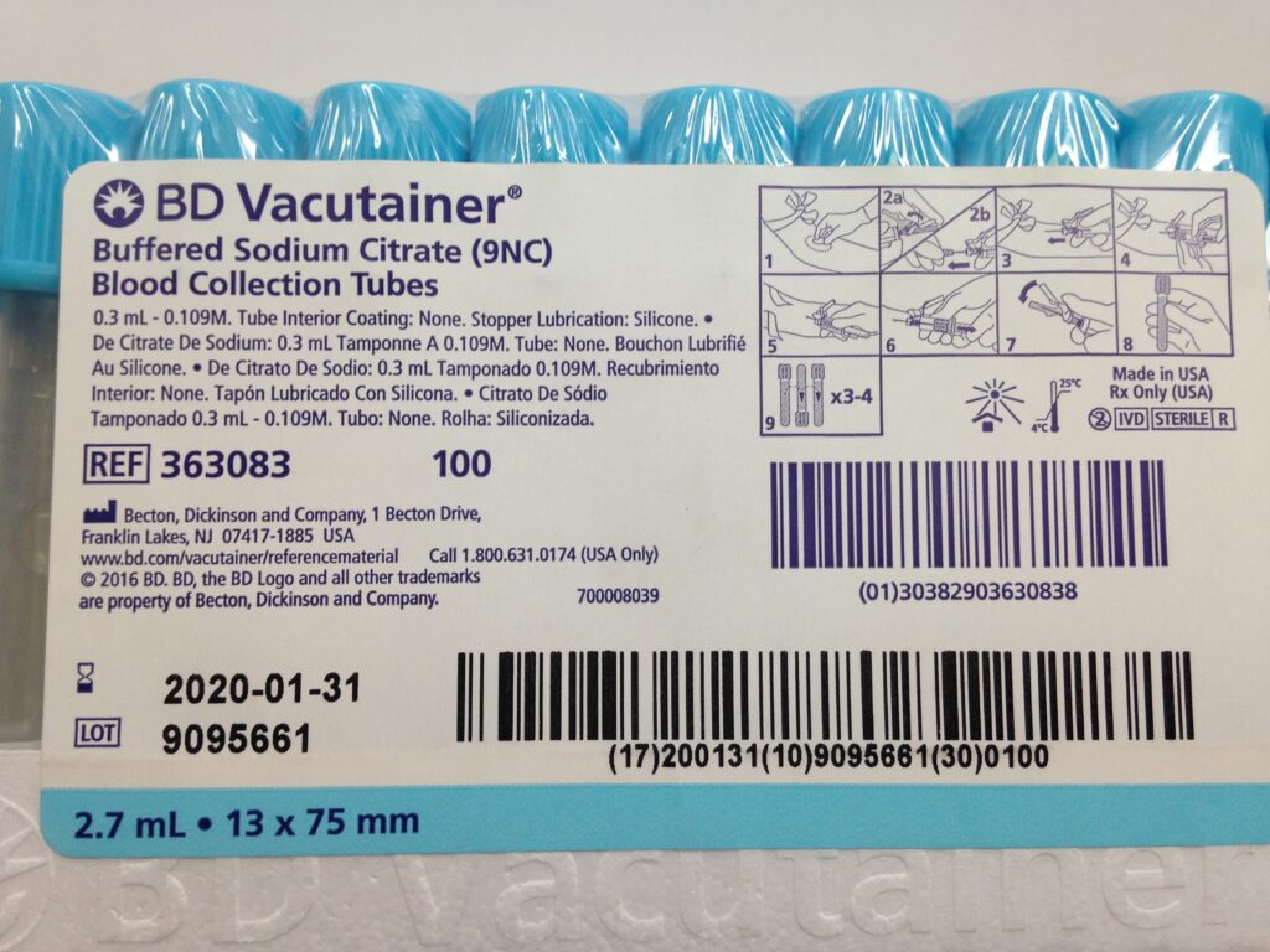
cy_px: 476
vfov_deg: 42.9
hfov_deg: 55.4
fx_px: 1211
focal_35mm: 33
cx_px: 635
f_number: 2.4
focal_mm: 4.12
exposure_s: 1/60
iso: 50
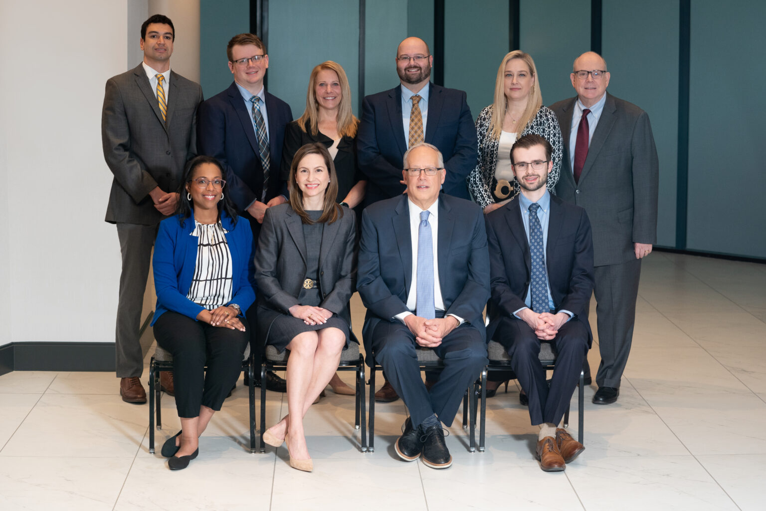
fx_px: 1489
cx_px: 383
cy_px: 256
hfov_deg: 28.8
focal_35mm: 70
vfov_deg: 19.5
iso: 1600
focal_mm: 70
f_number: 4.5
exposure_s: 1/160
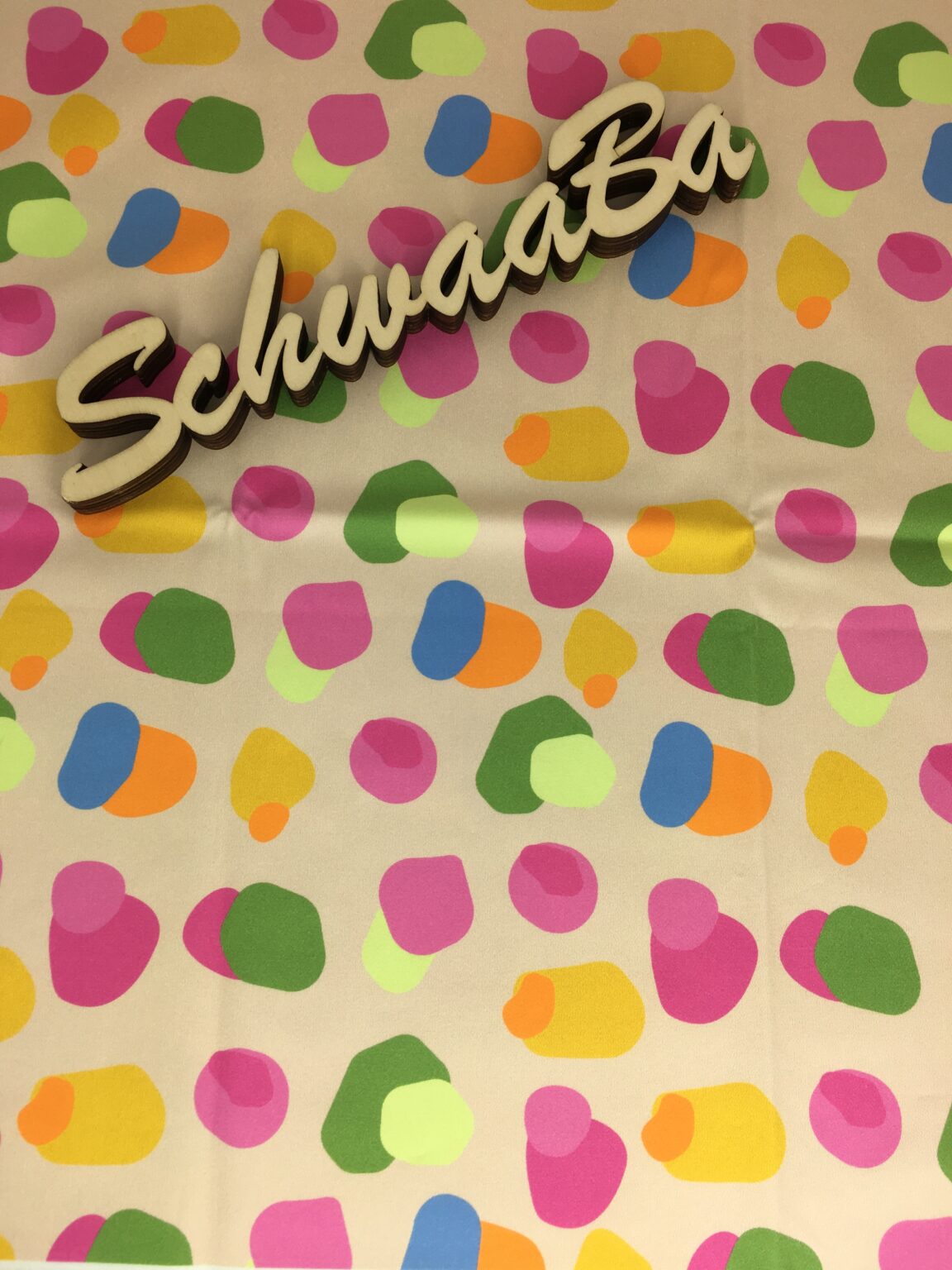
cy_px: 635
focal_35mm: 29
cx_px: 476
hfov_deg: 48.2
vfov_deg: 61.7
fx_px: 1063
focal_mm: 4.15
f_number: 2.2
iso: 25
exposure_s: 1/151
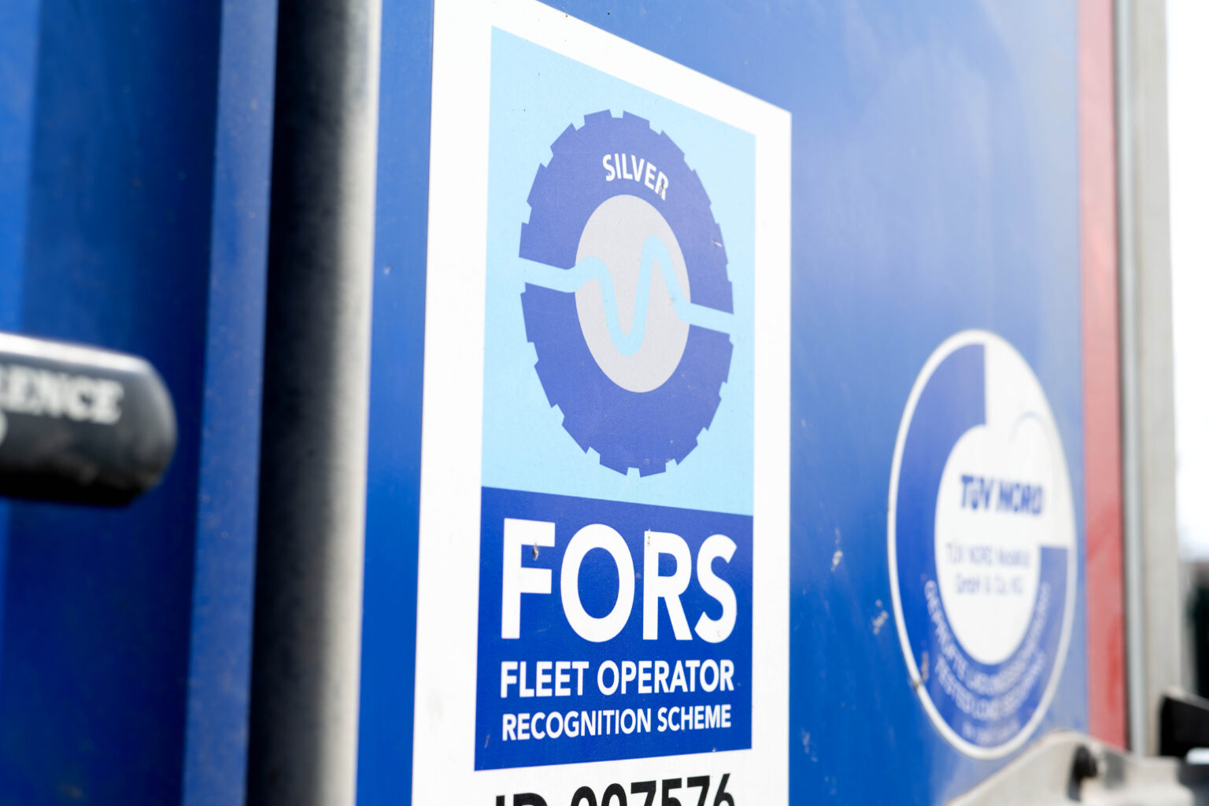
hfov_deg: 39.6
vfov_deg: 27.0
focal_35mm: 50
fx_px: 1679
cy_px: 403
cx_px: 604
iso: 100
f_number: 5
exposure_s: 1/320
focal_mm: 50
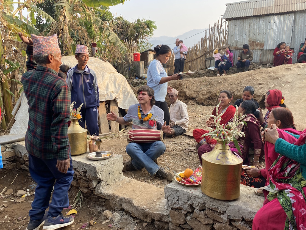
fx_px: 248
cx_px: 155
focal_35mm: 28
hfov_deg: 63.4
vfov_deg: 49.7
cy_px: 107
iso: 32
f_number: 1.8
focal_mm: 4.25
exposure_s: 1/307
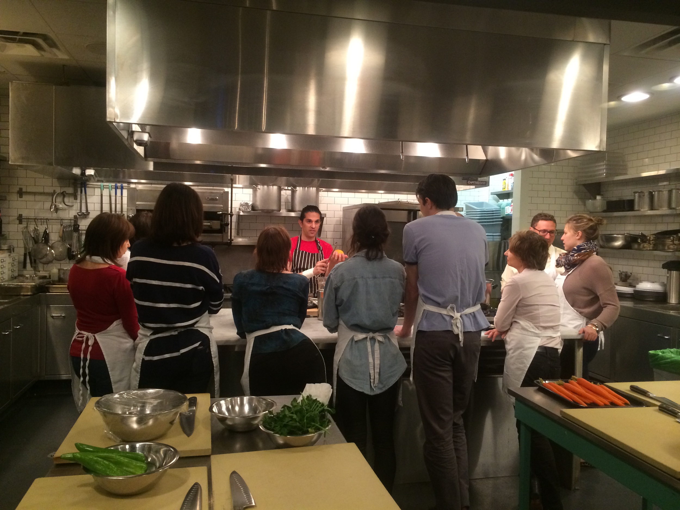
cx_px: 340
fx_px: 589
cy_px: 255
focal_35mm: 30
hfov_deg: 60.0
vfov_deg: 46.8
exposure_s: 1/30
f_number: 2.2
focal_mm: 4.12
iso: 250
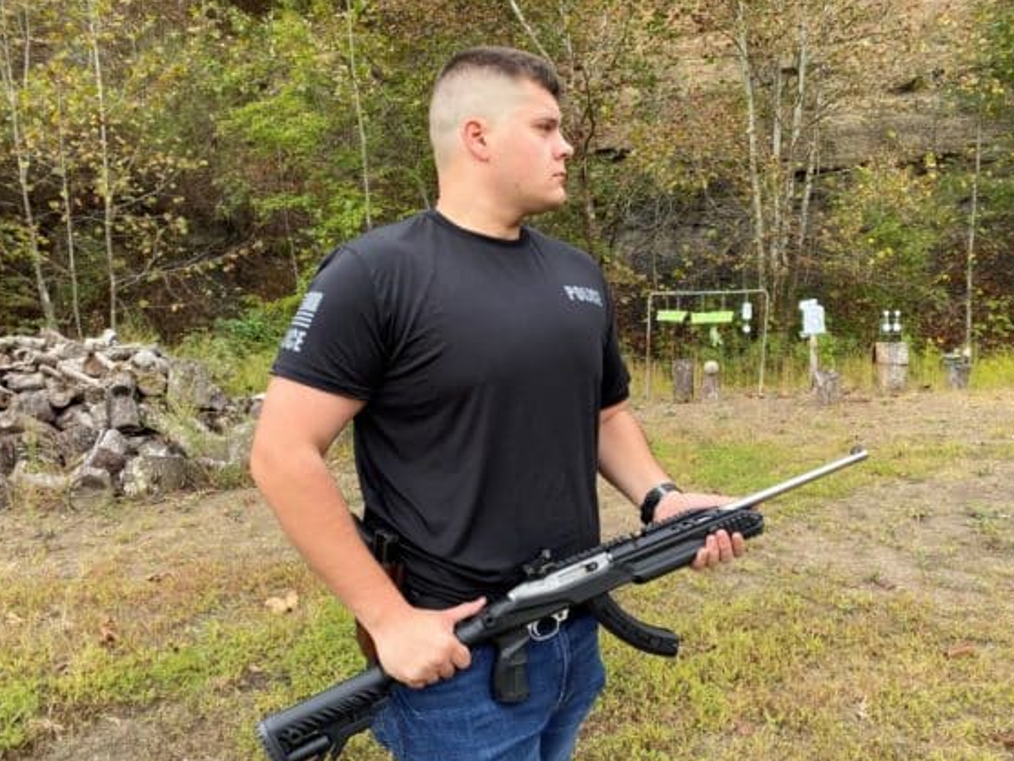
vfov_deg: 49.7
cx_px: 493
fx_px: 820
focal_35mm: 28
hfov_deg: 63.4
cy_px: 402
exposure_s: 1/493
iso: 32
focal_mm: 4.25
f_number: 1.8
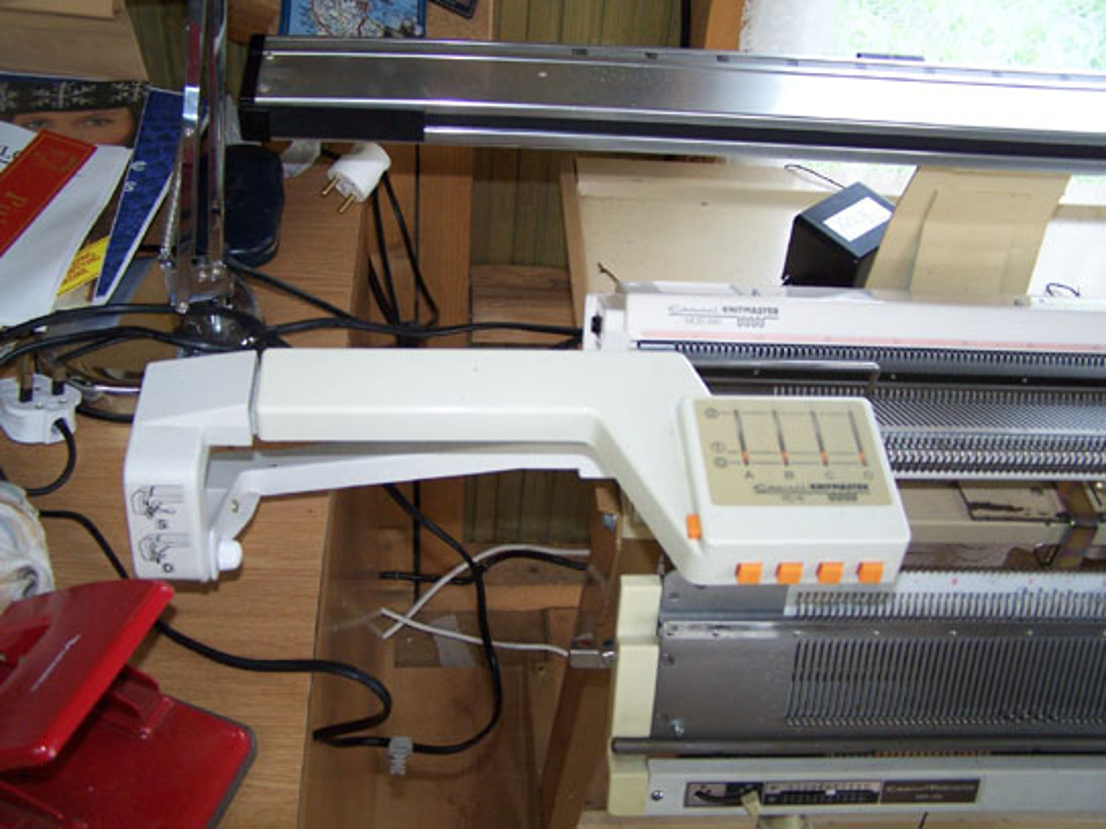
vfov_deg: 37.7
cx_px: 553
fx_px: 1214
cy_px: 414
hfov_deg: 49.0
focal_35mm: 38
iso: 140
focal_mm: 6.3
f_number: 2.8
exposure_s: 1/60
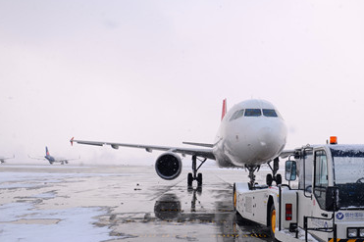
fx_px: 354
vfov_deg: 37.7
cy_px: 141
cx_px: 226
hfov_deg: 53.9
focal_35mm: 35
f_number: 9
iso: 200
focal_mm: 26
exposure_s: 1/320
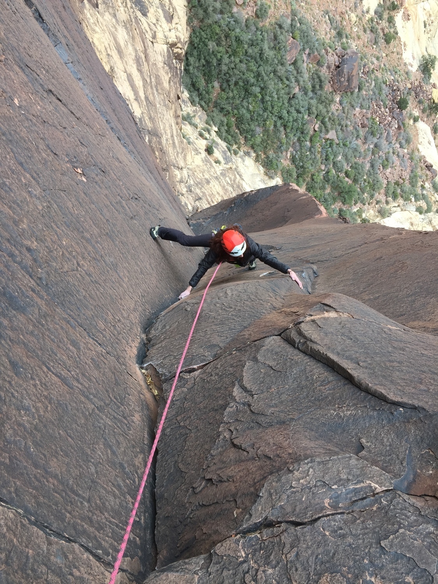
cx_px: 219
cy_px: 292
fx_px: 489
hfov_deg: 48.2
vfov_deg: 61.7
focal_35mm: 29
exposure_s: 1/120
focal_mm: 4.15
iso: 40
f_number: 2.2
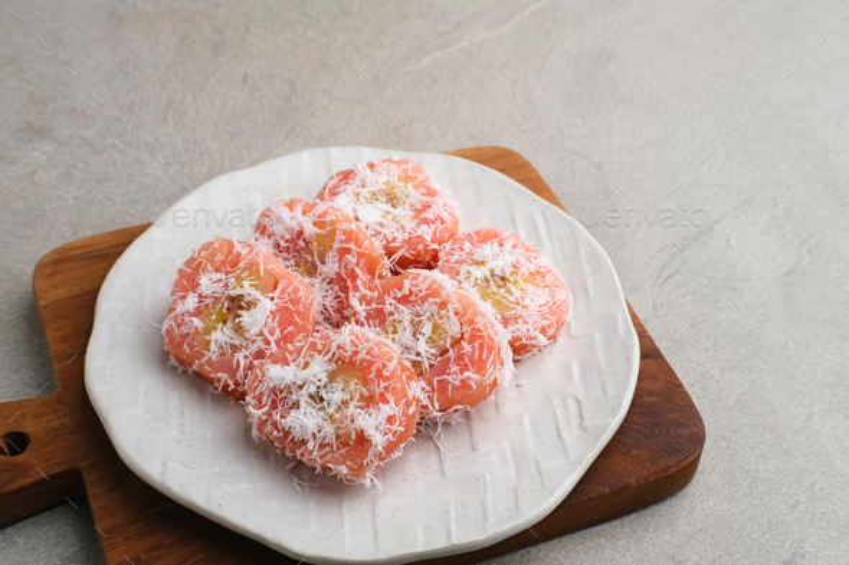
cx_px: 424
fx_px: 1249
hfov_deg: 37.5
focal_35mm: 53
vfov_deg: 25.5
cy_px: 282
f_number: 10
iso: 400
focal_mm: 35
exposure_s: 1/125
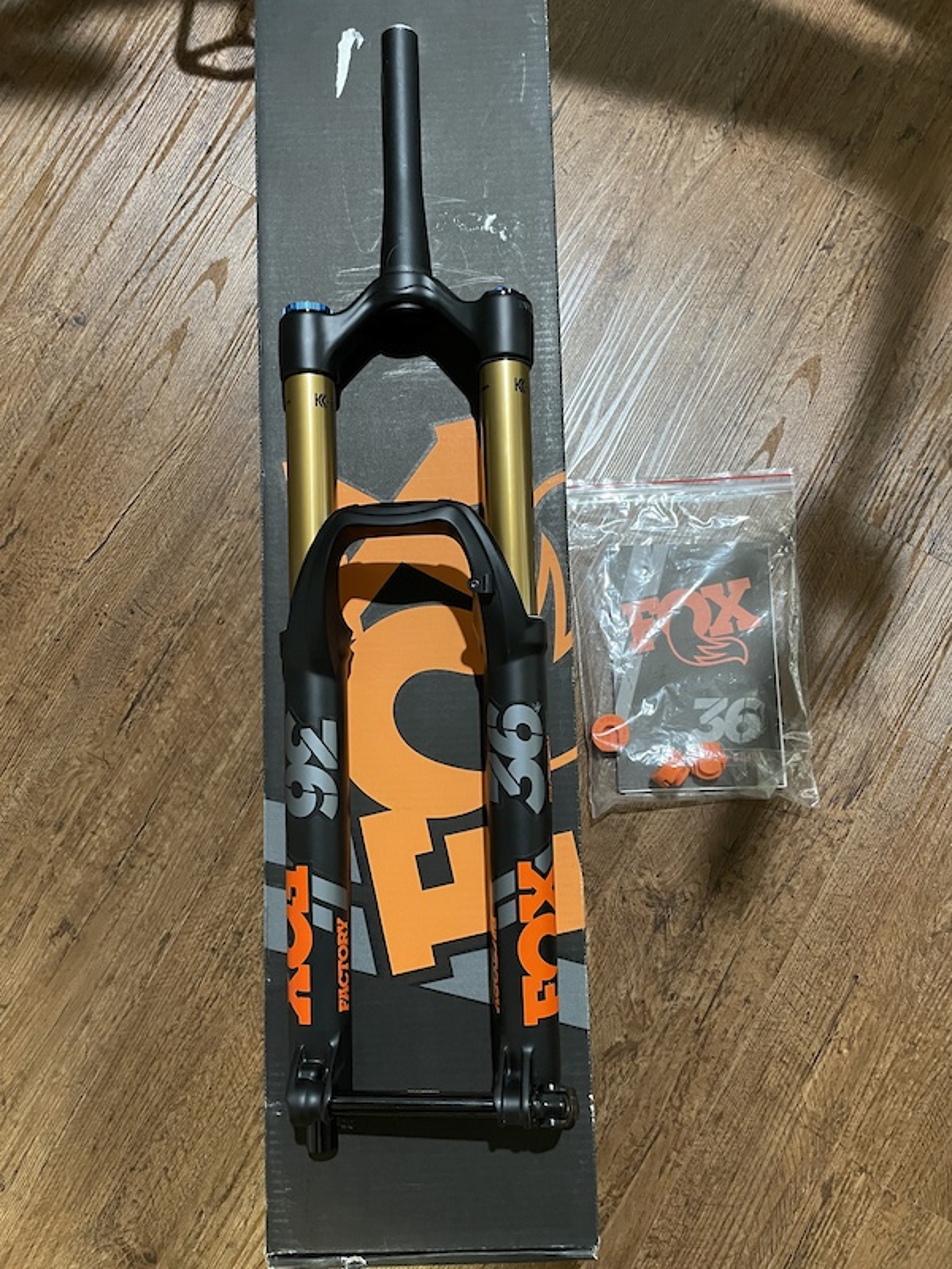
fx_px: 953
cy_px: 634
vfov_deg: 67.3
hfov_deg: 53.1
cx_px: 476
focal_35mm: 26
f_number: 1.6
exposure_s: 1/30
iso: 500
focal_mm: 4.2
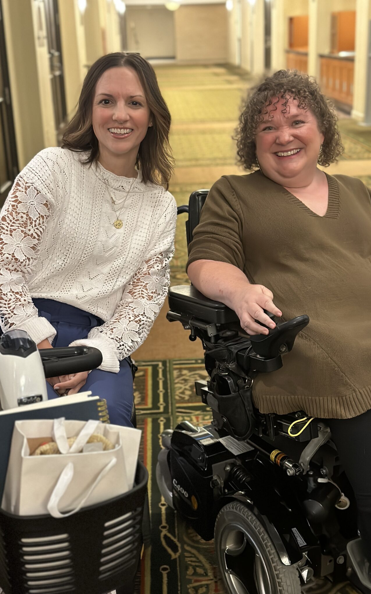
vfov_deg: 39.6
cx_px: 209
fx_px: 825
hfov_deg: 25.3
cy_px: 297
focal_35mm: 51
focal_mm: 6.86
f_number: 1.78
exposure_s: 1/30
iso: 640
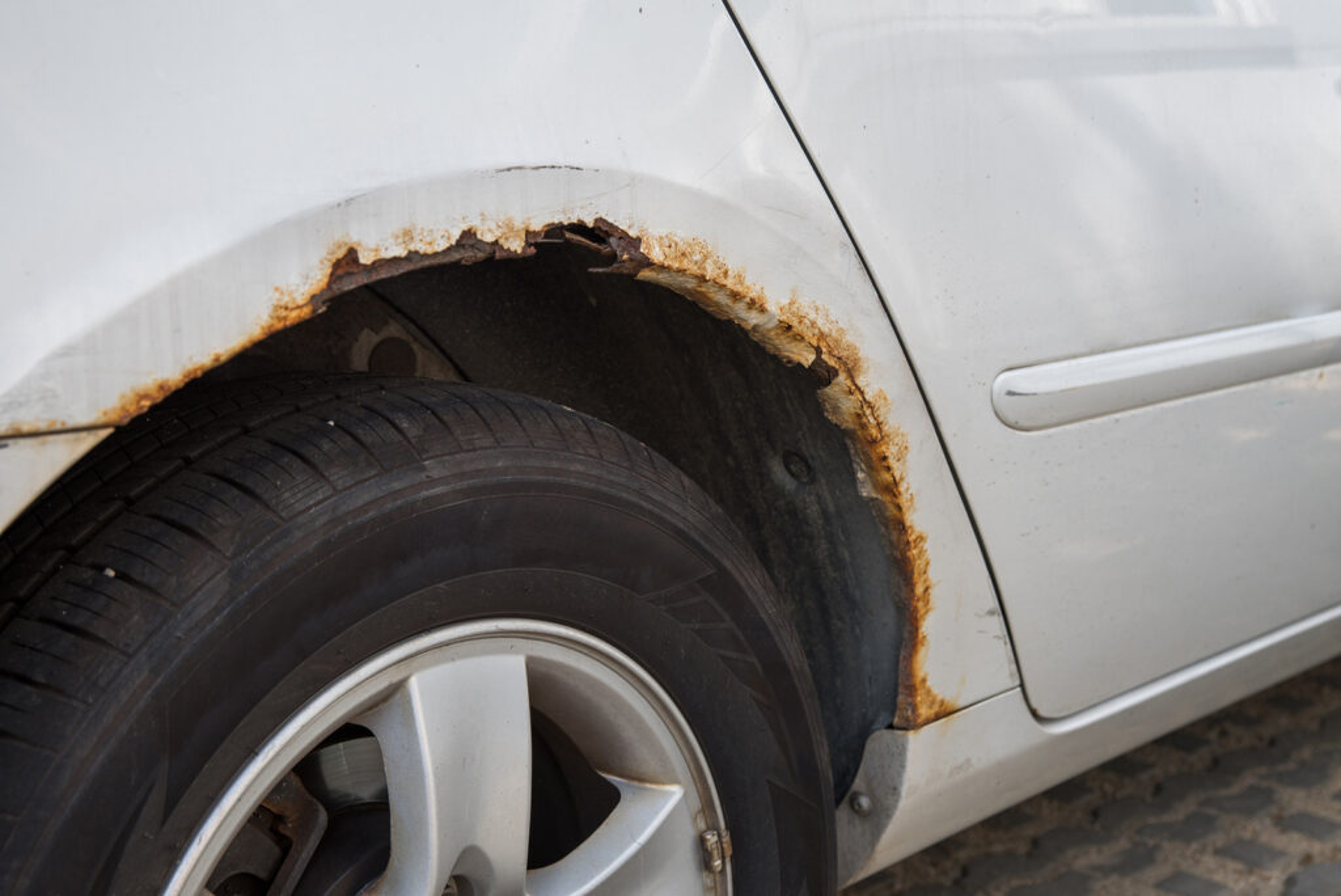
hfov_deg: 33.4
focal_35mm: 60
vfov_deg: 22.7
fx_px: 2236
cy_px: 448
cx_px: 670
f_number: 9
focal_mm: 60
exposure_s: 1/125
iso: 100
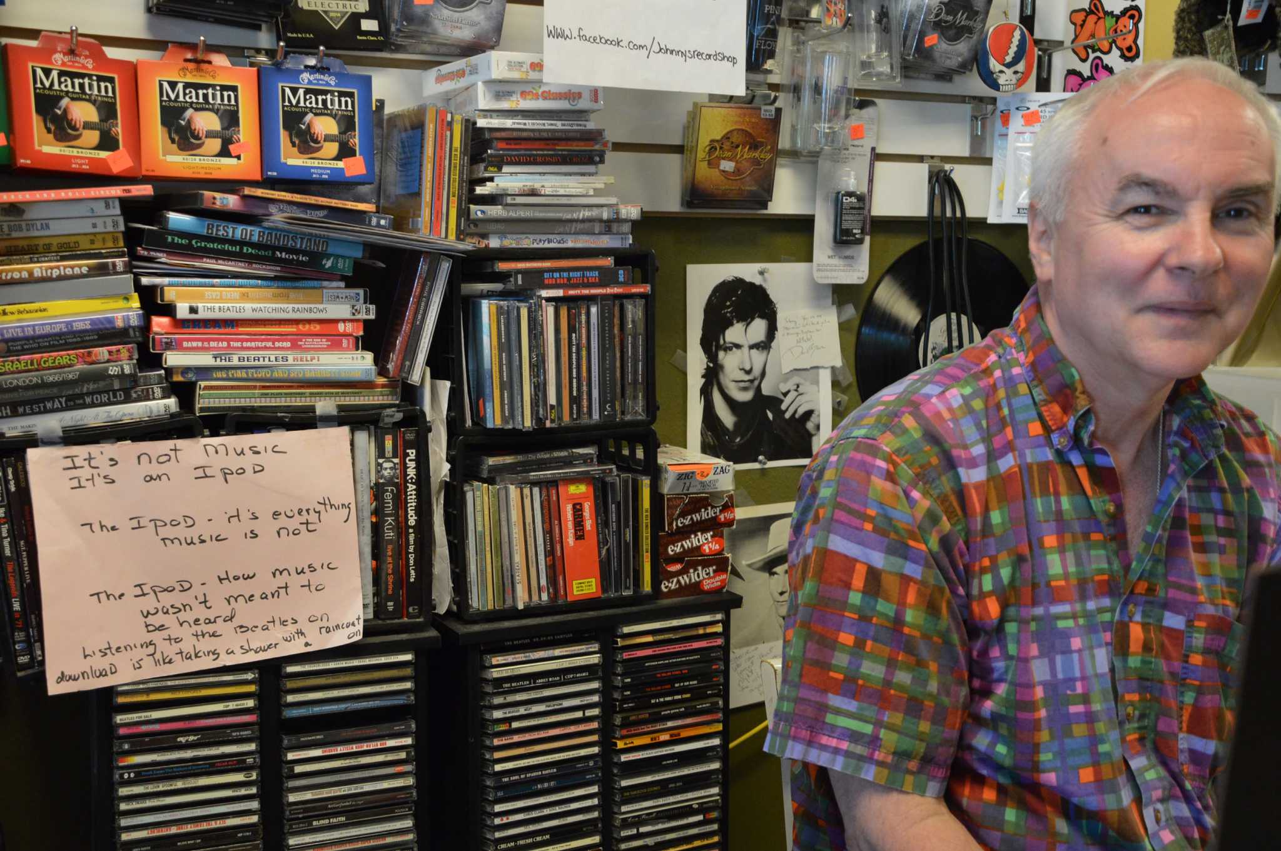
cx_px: 640
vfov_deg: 34.1
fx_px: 1386
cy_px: 426
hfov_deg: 49.6
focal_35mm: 39
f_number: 3.8
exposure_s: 1/60
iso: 1400
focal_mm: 26
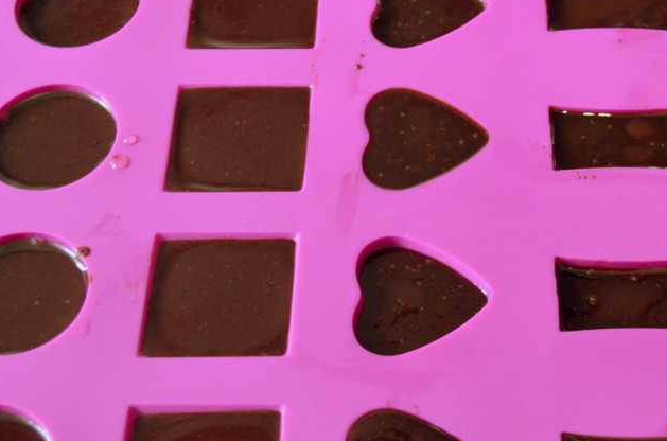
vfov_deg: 19.0
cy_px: 317
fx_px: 1309
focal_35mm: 71
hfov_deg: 28.1
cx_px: 512
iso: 3200
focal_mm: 29
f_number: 4.5
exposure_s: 1/30
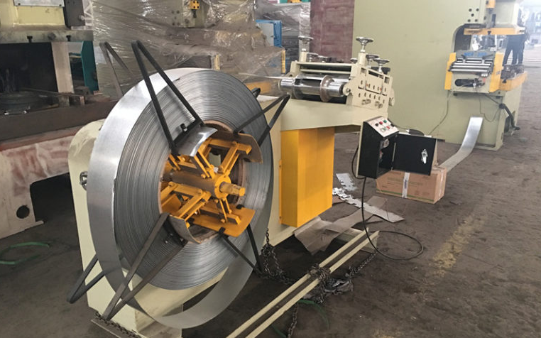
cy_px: 182
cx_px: 269
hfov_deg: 61.2
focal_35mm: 31
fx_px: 457
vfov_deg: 40.6
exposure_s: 1/8
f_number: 2.2
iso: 160
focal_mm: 4.15
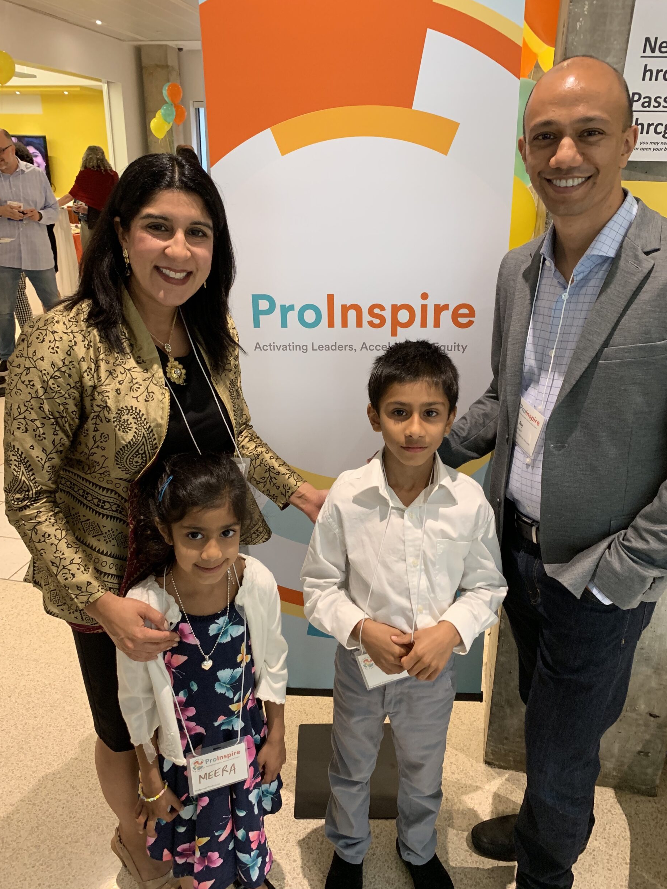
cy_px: 438
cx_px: 339
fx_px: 694
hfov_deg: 51.4
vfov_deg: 65.3
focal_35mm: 27
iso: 320
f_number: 1.8
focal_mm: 4.25
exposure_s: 1/60
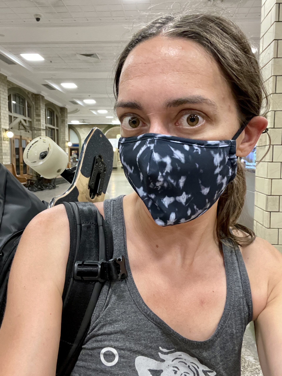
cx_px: 141
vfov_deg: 60.0
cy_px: 188
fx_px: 326
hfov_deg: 46.8
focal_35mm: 30
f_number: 2.2
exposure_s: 1/26
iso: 640
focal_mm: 2.71
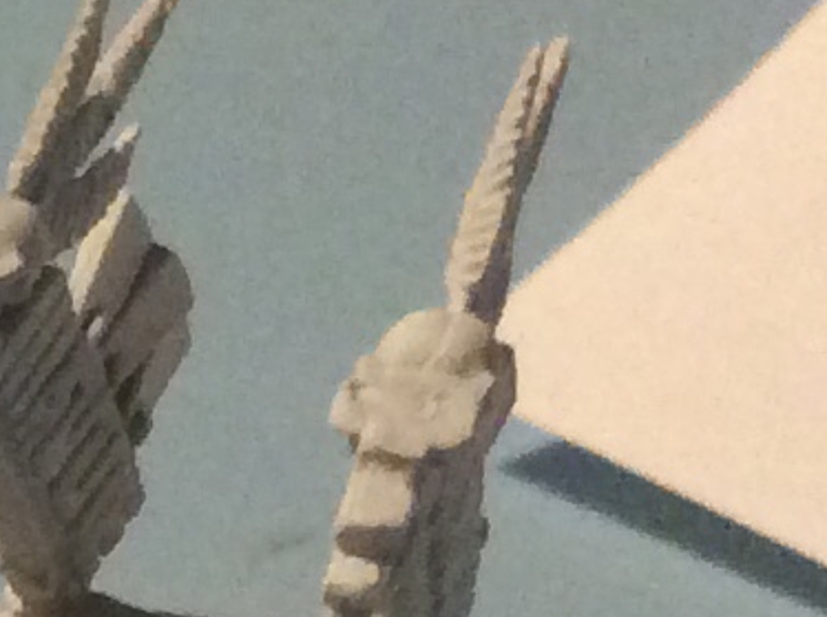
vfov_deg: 6.6
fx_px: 5294
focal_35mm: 222
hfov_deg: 7.9
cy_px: 626
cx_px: -1490
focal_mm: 3.3
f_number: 2.4
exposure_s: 1/25
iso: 200
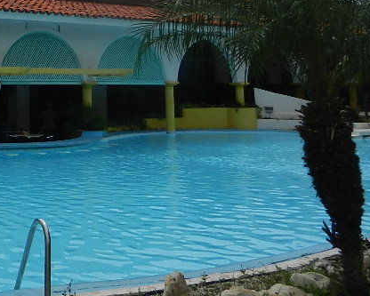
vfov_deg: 24.3
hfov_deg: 28.8
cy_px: 4
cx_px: -26
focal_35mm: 60
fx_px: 657
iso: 160
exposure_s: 1/1000
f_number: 7
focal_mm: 4.5
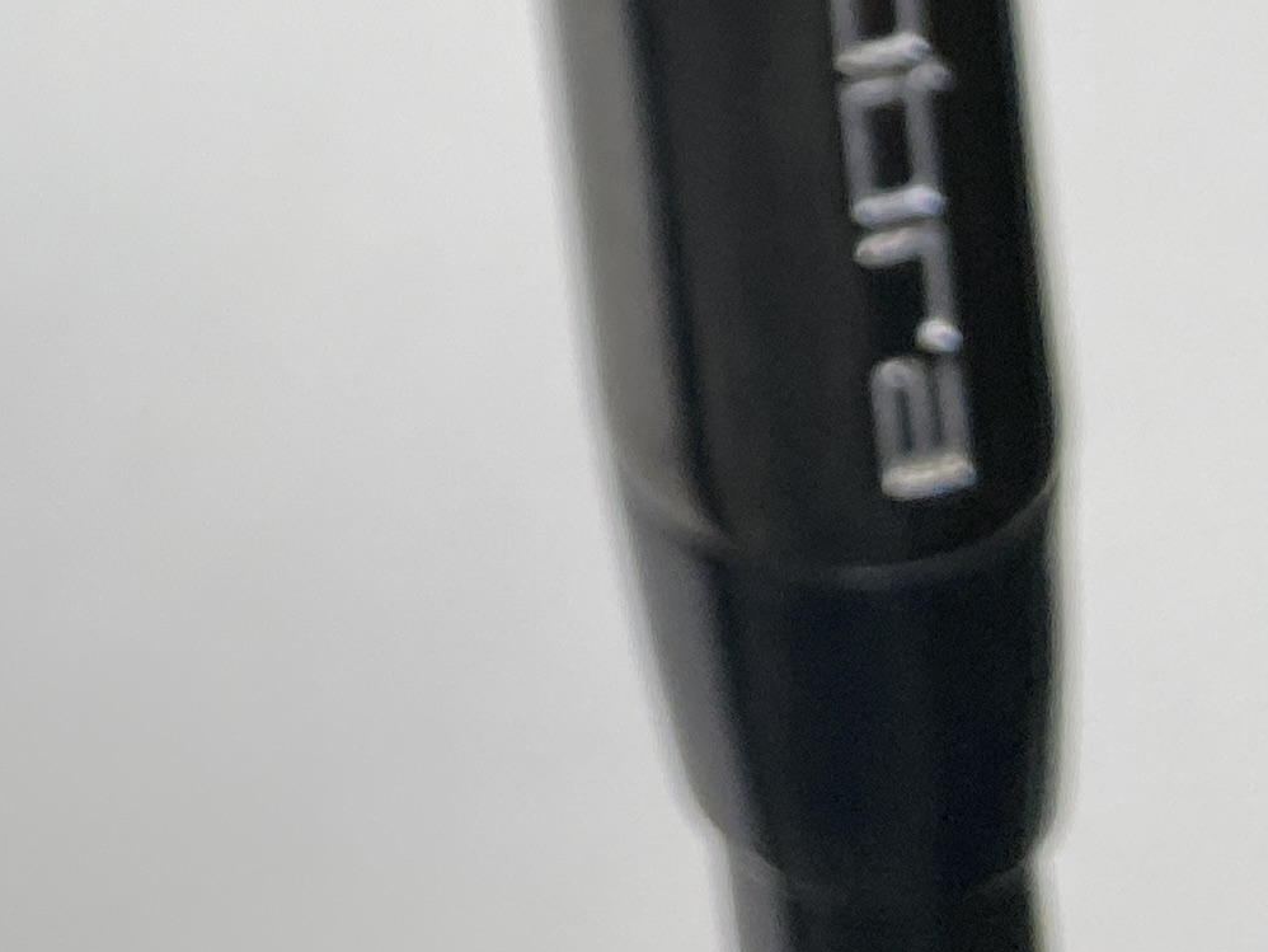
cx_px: -917
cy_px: -956
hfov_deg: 16.2
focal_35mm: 105
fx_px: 3847
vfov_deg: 12.4
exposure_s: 1/248
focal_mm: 4.25
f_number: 1.8
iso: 32
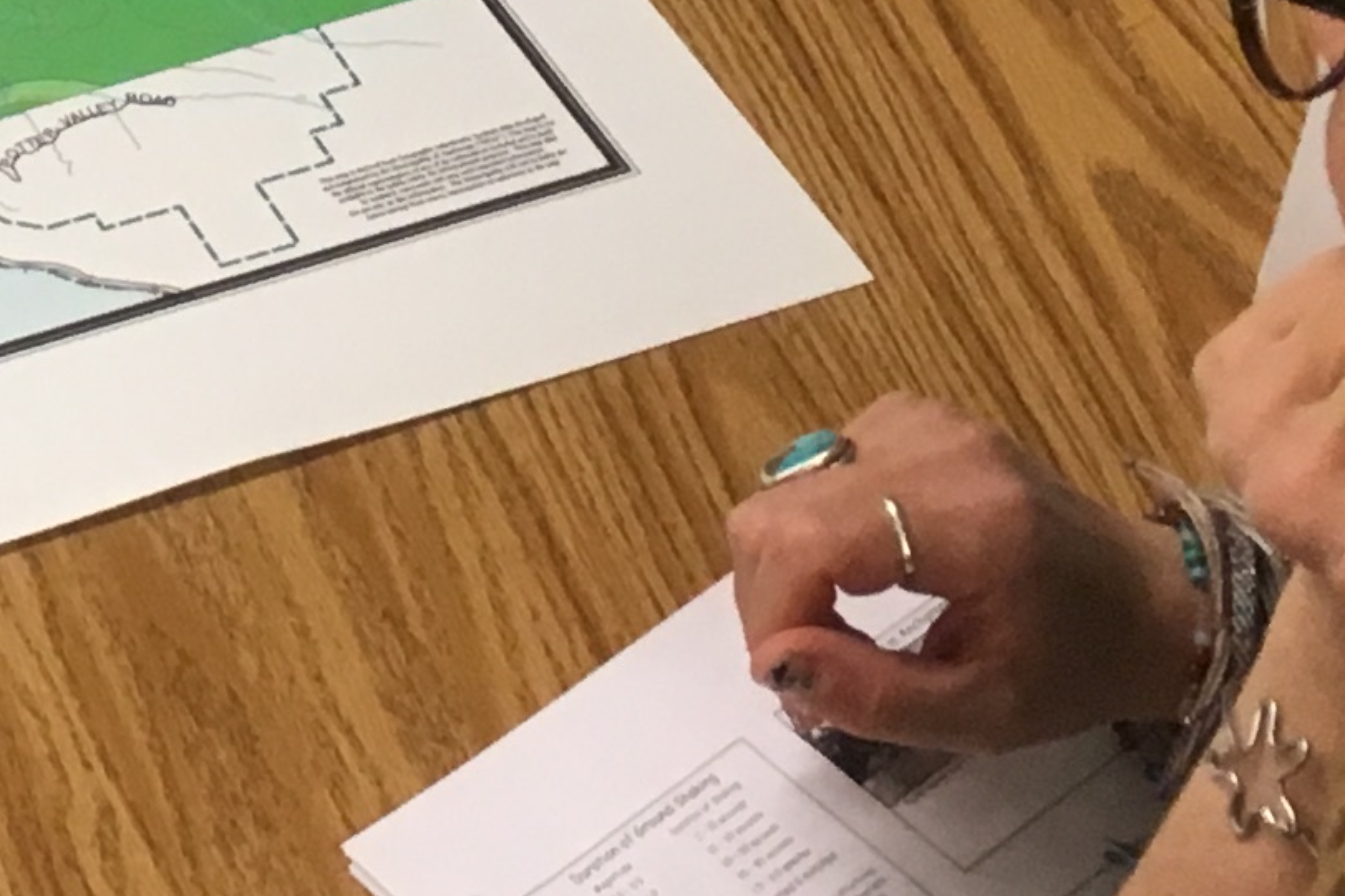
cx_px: -836
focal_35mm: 150
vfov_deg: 8.8
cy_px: -672
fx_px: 5602
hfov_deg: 12.8
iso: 40
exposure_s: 1/30
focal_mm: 4.15
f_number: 2.2
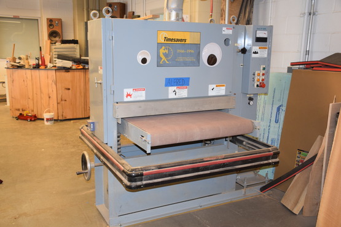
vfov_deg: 36.9
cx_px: 170
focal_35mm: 36
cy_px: 114
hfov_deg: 53.1
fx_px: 341
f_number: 4.5
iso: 800
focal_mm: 24
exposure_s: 1/100
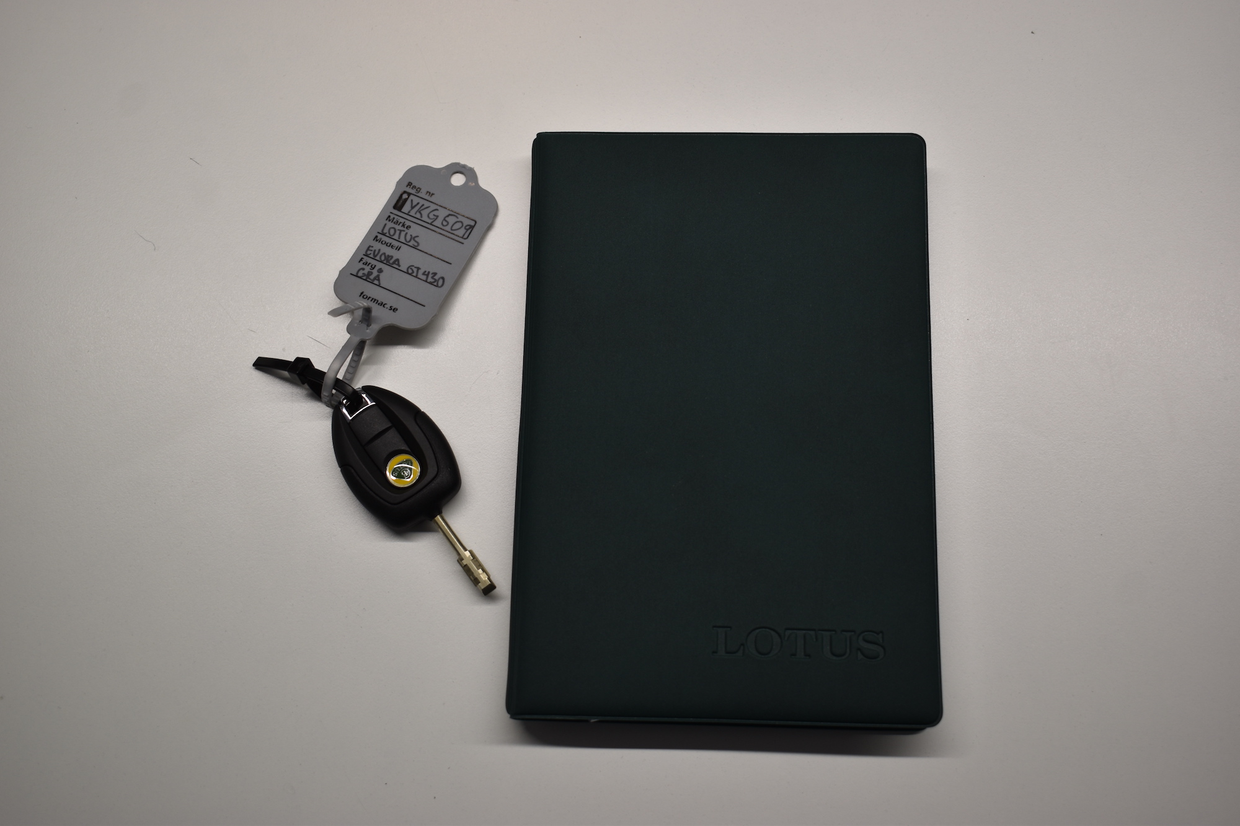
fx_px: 1395
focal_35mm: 40
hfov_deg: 47.9
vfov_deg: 33.0
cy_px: 413
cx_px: 620
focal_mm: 27
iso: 100
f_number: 4
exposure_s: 1/60
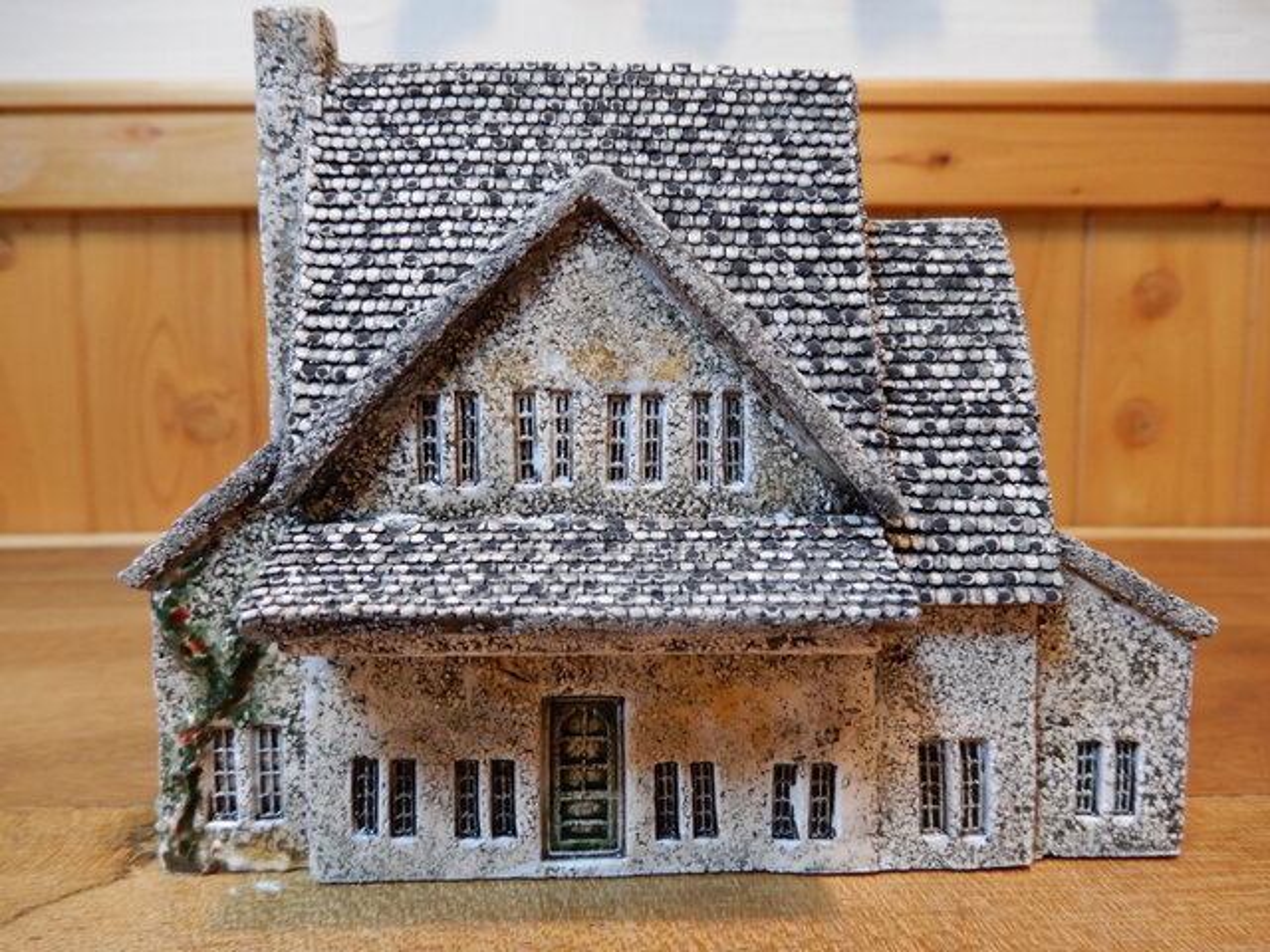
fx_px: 881
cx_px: 635
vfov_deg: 56.8
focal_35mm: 24
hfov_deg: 71.6
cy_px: 476
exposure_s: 1/30
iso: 280
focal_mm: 4.3
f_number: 3.4
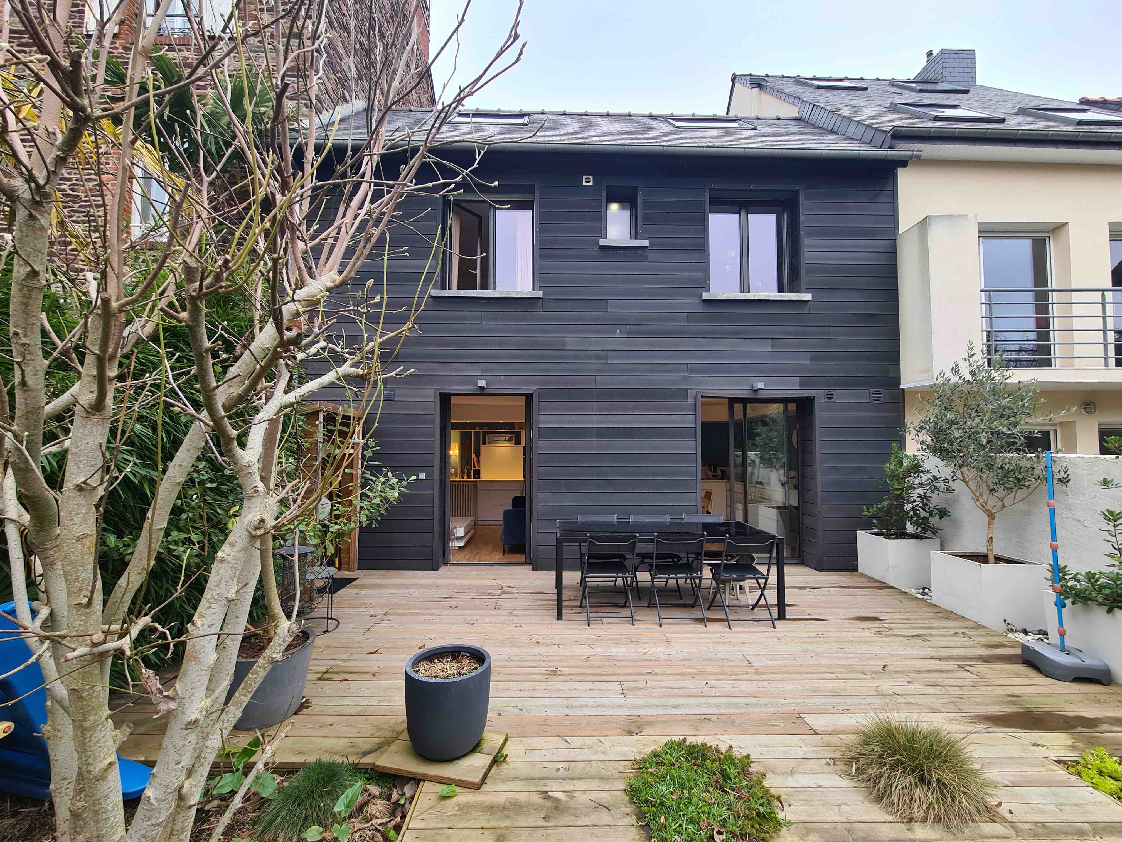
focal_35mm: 13
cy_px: 421
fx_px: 421
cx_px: 561
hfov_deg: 106.2
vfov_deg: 89.9
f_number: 2.2
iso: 80
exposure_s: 1/100
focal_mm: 2.2
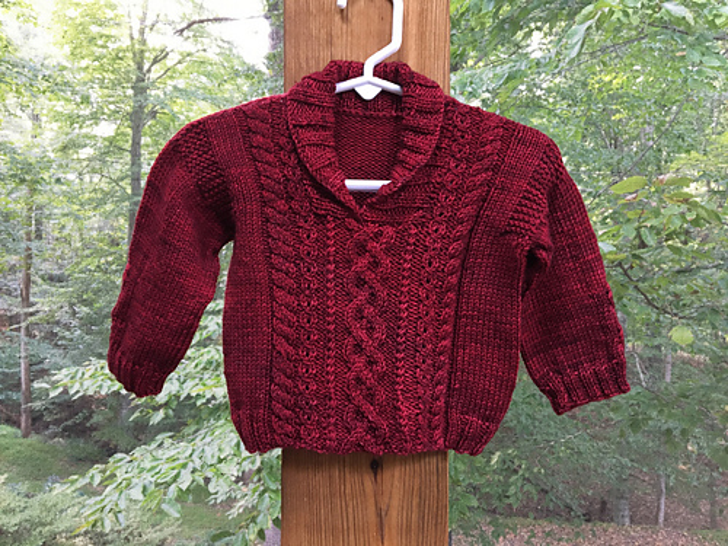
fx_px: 610
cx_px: 364
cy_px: 273
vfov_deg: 48.2
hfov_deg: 61.7
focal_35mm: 29
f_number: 2.2
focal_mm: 4.15
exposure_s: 1/24
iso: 200
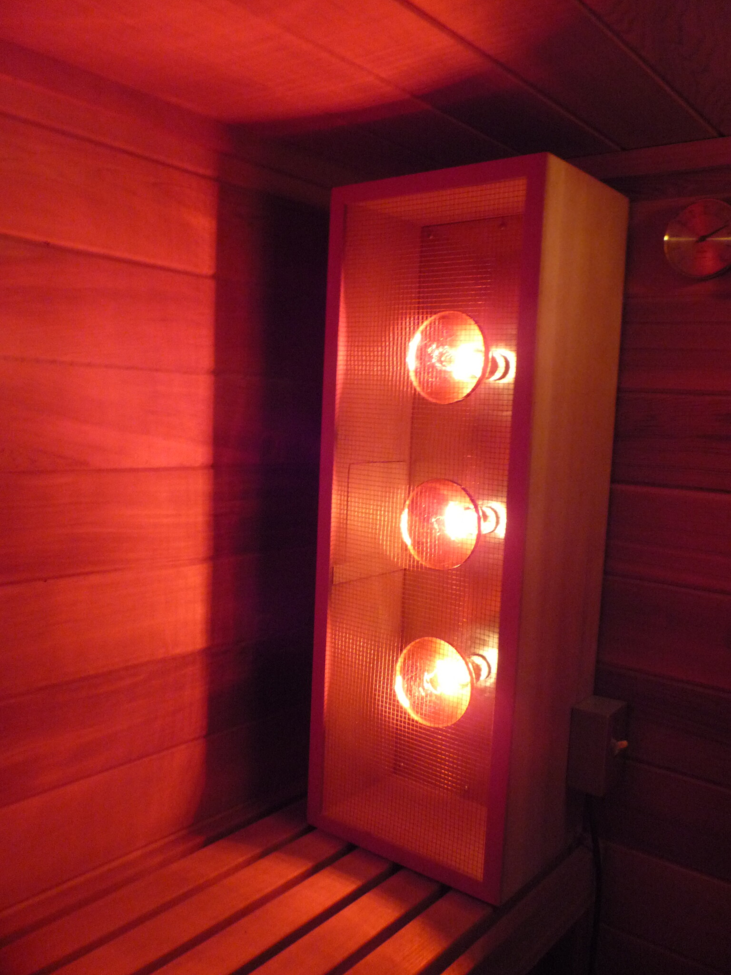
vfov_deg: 60.0
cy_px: 488
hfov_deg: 46.8
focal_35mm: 30
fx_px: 845
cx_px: 366
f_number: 3.3
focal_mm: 5.2
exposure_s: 1/30
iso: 400
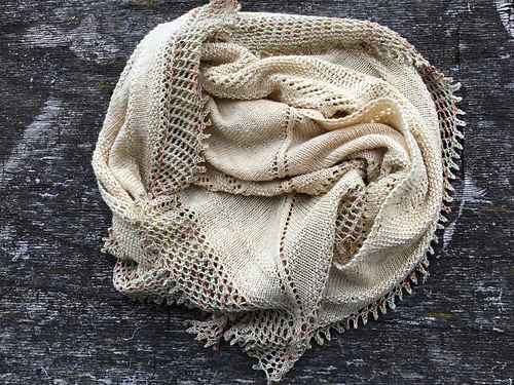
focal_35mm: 31
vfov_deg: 45.4
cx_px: 257
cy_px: 192
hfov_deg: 58.4
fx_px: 460
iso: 25
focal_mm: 3.3
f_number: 2.4
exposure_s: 1/212
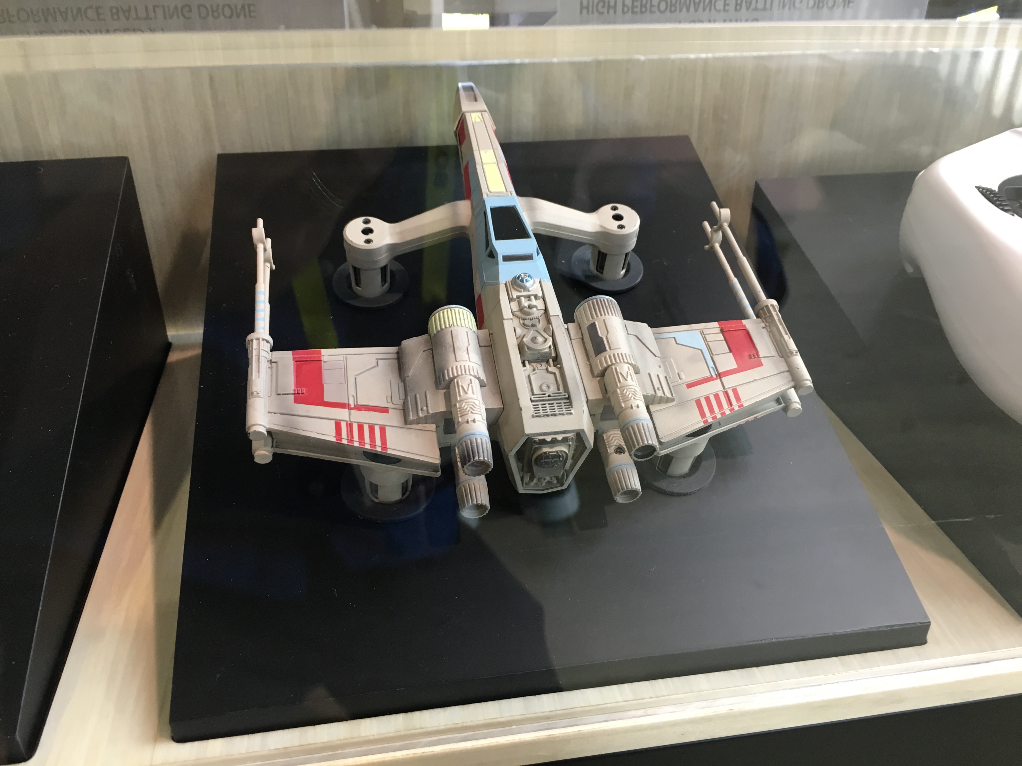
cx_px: 511
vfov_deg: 48.2
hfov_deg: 61.7
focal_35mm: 29
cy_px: 383
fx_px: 856
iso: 80
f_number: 2.2
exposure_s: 1/30
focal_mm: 4.15
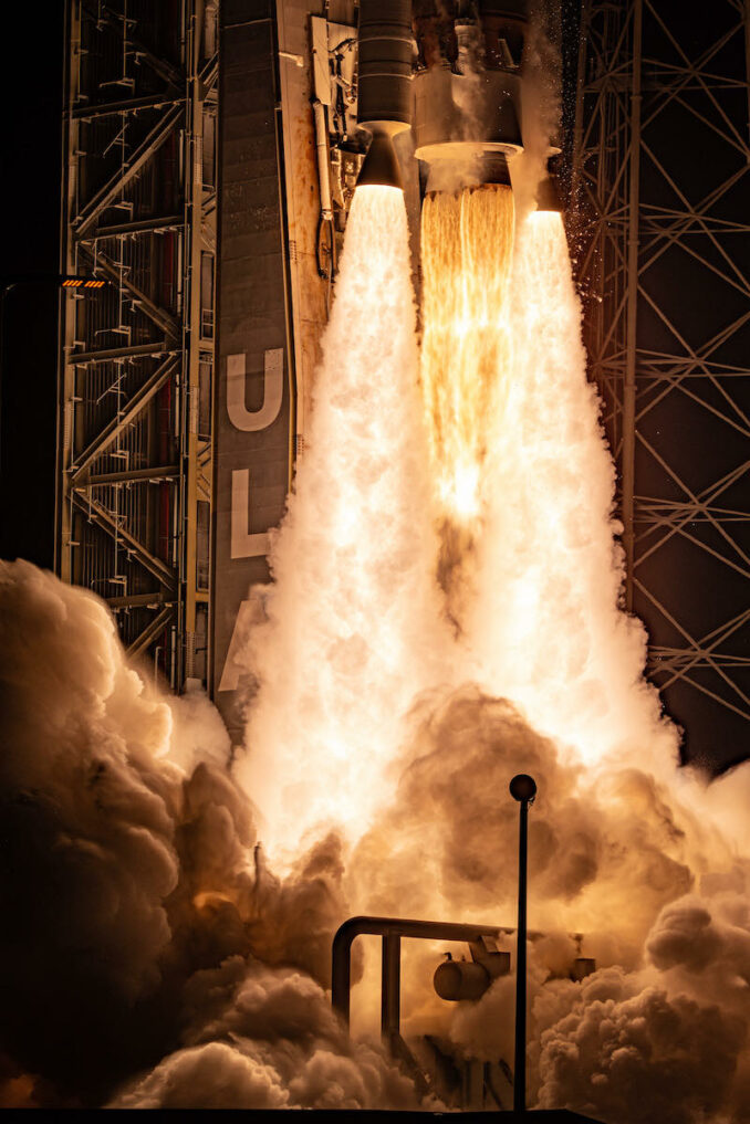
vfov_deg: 10.2
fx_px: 6328
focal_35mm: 202
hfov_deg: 6.8
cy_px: 562
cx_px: 375
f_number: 13
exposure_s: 1/8000
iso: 100
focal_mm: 135
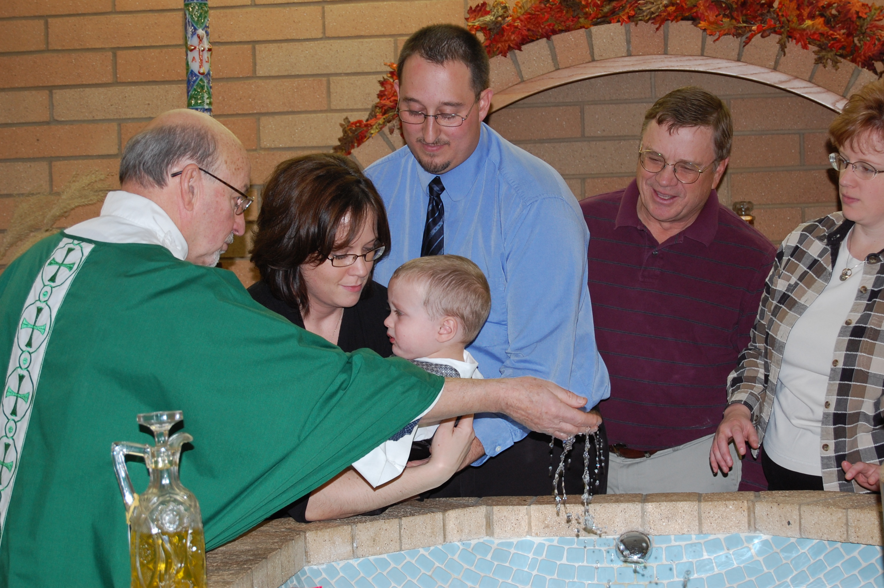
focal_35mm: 82
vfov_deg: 16.5
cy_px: 294
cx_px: 442
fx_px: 2024
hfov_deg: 24.6
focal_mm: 55
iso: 400
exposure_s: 1/60
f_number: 5.6
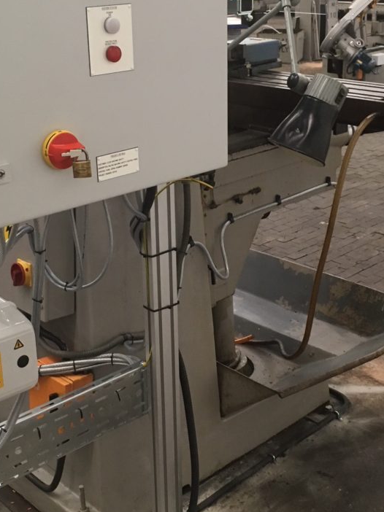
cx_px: 185
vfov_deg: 35.5
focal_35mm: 54
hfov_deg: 27.0
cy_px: 237
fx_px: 799
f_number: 2.2
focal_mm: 4.15
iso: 160
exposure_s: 1/33
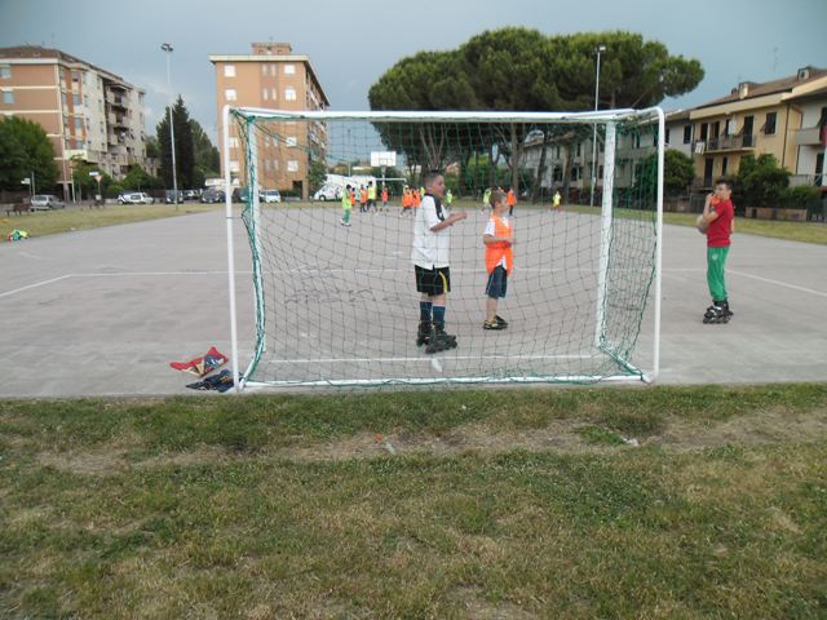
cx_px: 414
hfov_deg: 65.3
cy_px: 310
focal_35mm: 27
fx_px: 645
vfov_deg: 51.4
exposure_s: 1/90
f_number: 3.5
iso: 80
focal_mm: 4.9
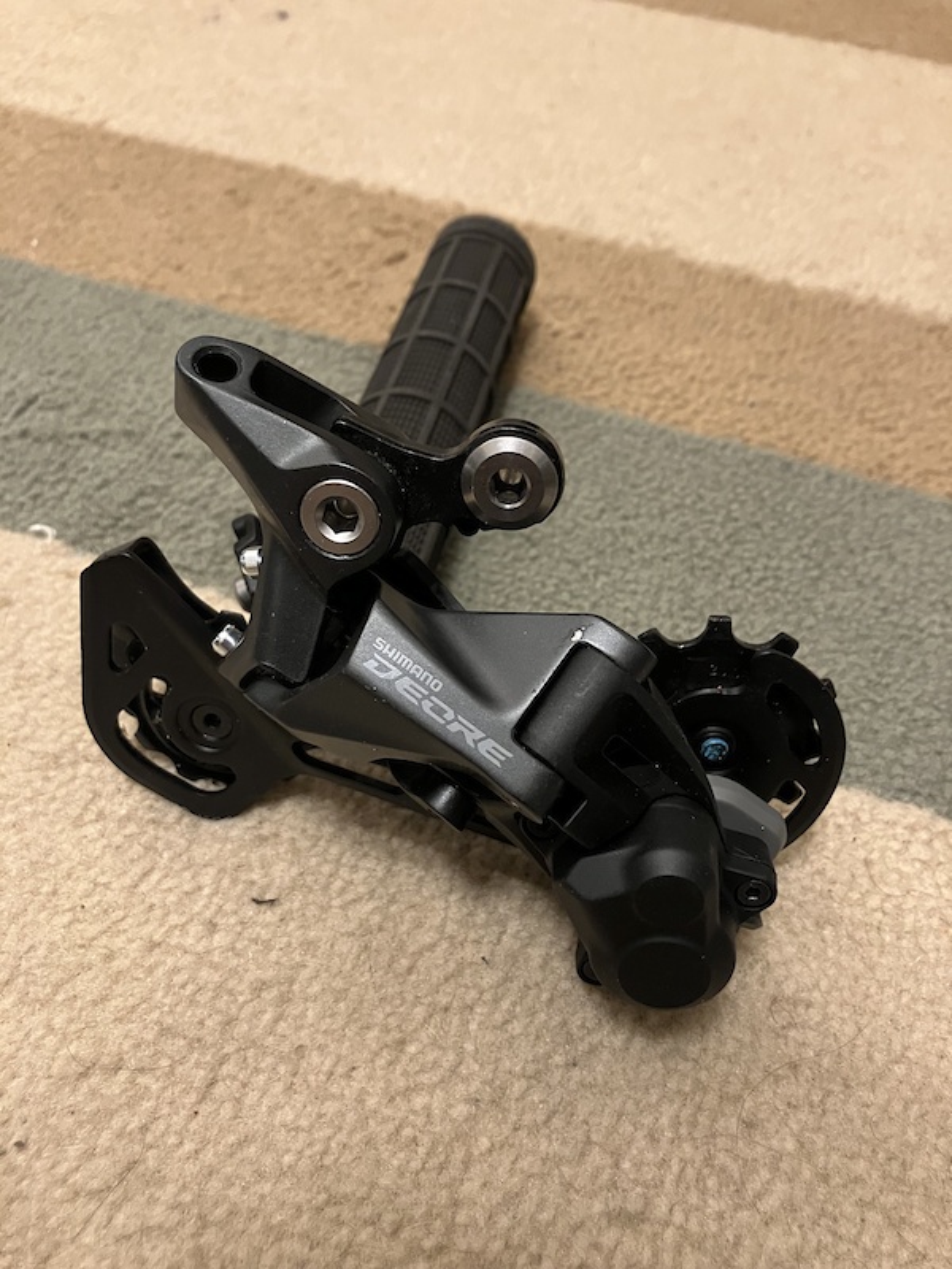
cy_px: 634
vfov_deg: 63.4
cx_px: 476
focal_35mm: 28
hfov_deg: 49.7
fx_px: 1027
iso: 320
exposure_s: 1/30
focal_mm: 3.99
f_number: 1.8
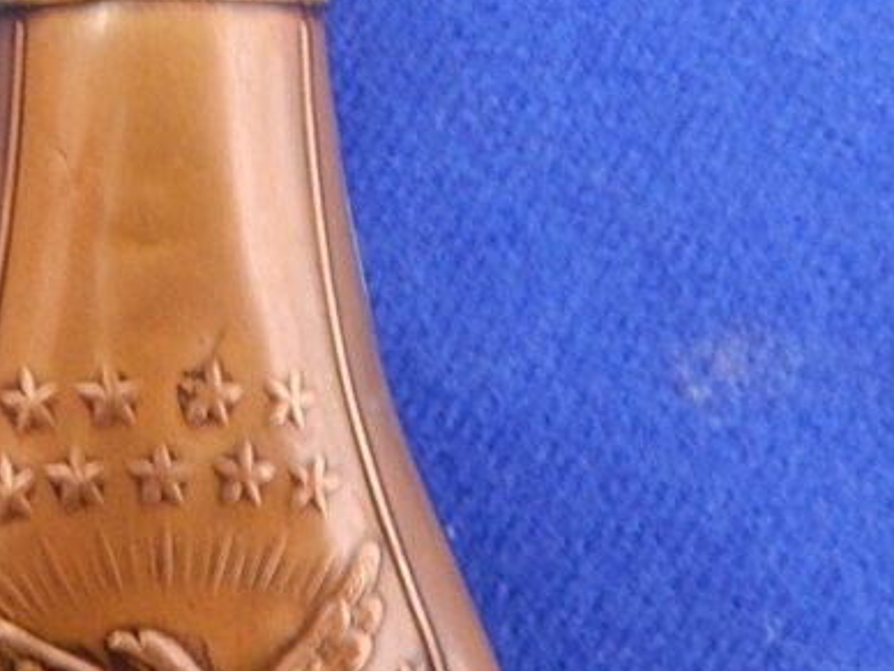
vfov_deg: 24.0
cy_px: -16
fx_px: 1498
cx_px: 214
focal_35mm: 58
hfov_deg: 32.5
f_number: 3
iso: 560
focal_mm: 4
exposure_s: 1/8
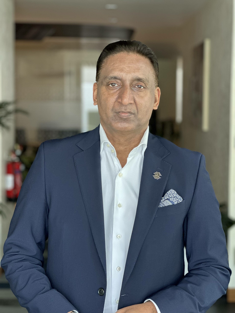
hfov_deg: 19.1
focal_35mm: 77
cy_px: 156
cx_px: 118
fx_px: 697
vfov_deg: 25.3
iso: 160
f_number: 2.8
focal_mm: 9
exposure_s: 1/121
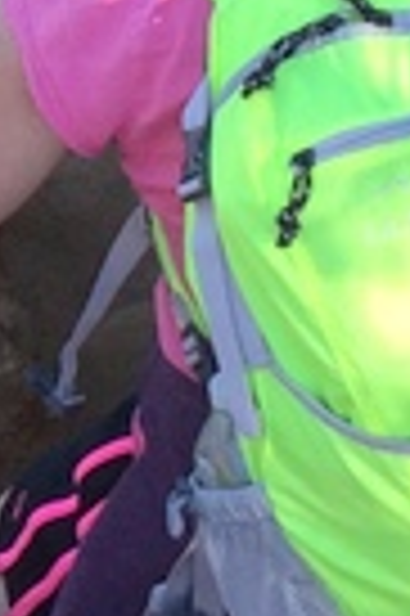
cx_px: -698
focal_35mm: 226
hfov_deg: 5.8
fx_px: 3870
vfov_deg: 9.0
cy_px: -211
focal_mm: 4.15
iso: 32
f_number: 2.2
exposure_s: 1/376
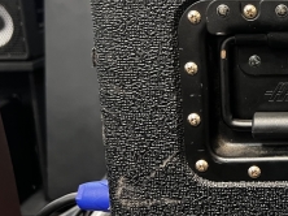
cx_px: 319
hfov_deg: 28.7
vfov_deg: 23.8
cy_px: 59
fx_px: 507
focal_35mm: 61
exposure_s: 1/60
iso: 250
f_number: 1.5
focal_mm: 5.7
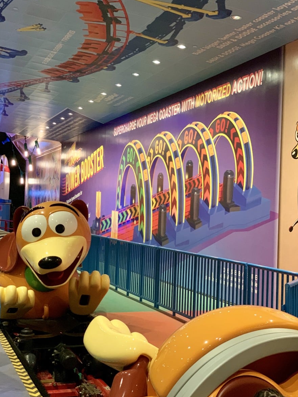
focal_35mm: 53
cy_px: 199
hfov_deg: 27.5
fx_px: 608
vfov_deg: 36.2
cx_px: 147
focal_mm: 6
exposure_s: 1/30
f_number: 2.4
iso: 640
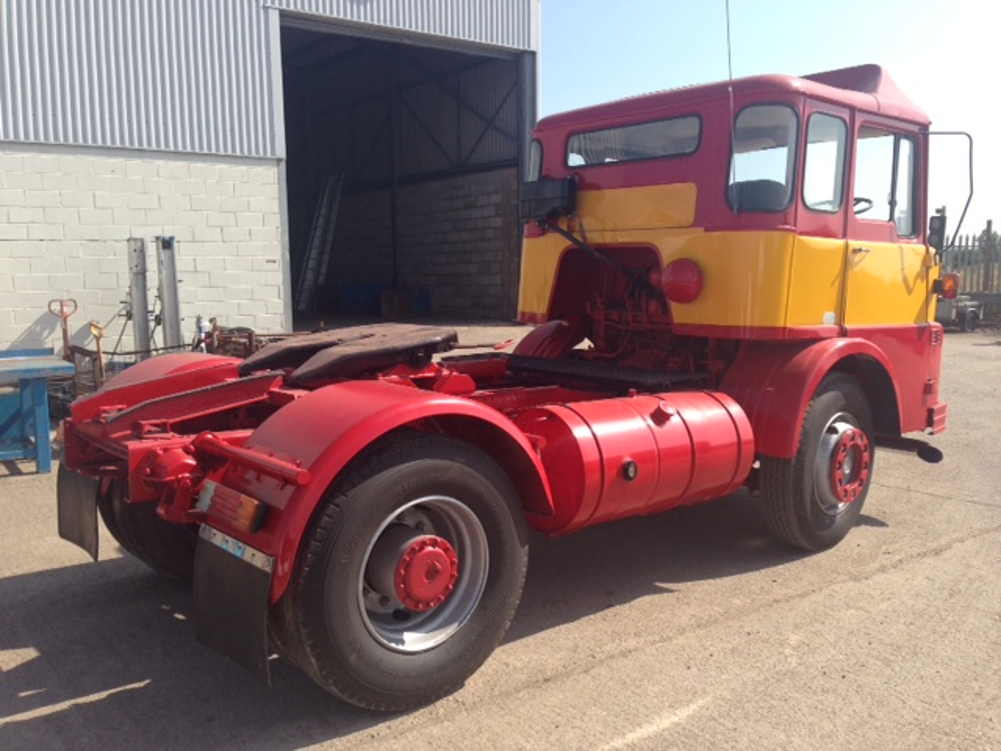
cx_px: 500
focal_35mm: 33
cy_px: 376
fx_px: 954
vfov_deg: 42.9
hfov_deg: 55.4
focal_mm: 4.13
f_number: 2.4
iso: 50
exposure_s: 1/935
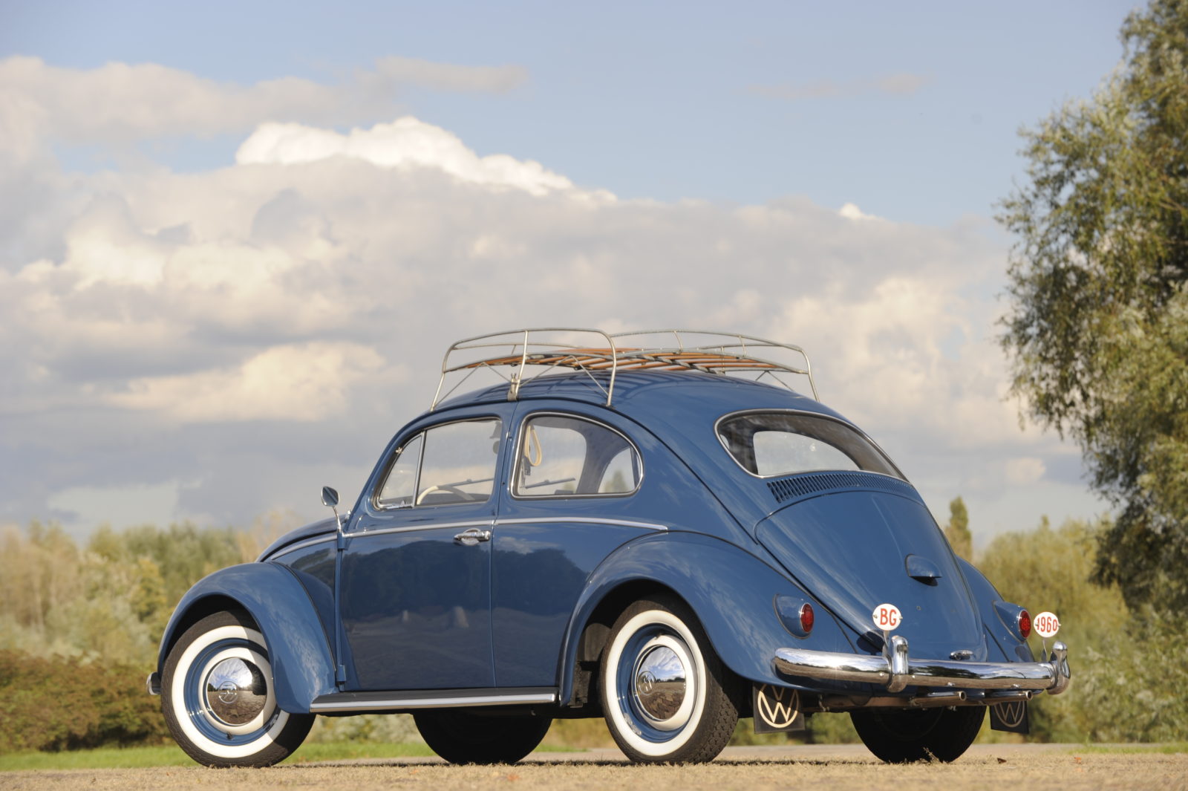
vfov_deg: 10.5
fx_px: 4288
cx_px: 594
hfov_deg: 15.8
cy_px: 396
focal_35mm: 130
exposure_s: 1/125
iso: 200
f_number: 8
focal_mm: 130
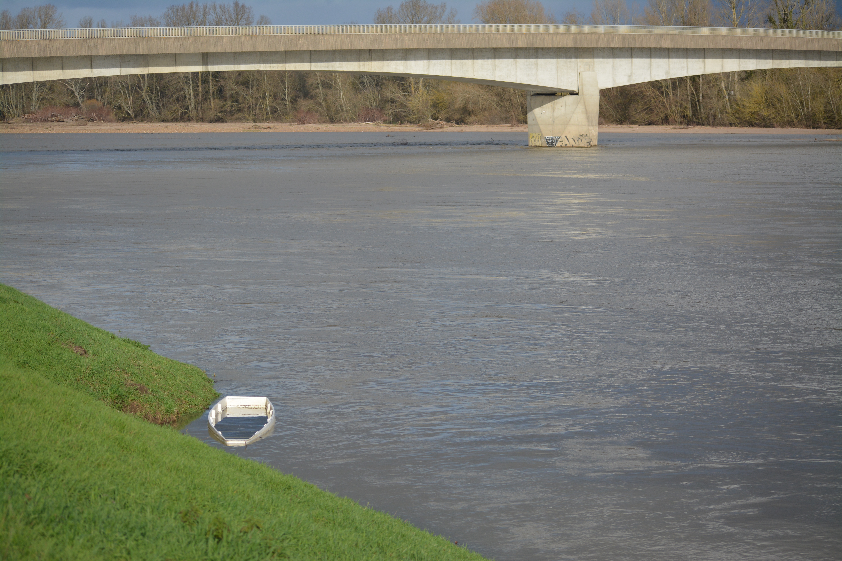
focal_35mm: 105
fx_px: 2456
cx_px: 421
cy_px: 280
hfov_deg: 19.5
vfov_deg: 13.0
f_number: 4.5
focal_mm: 70
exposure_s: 1/3200
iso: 400
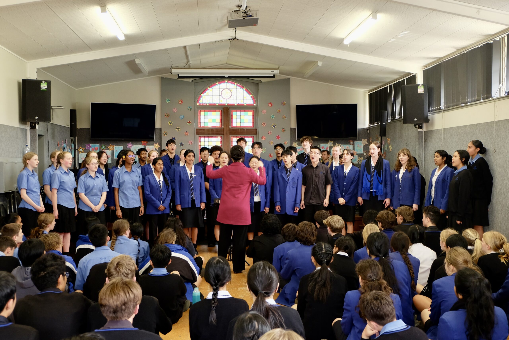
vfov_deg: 36.9
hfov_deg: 53.1
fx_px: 509
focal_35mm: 36
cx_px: 254
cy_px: 170
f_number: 4.2
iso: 640
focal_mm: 24.3
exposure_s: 1/30
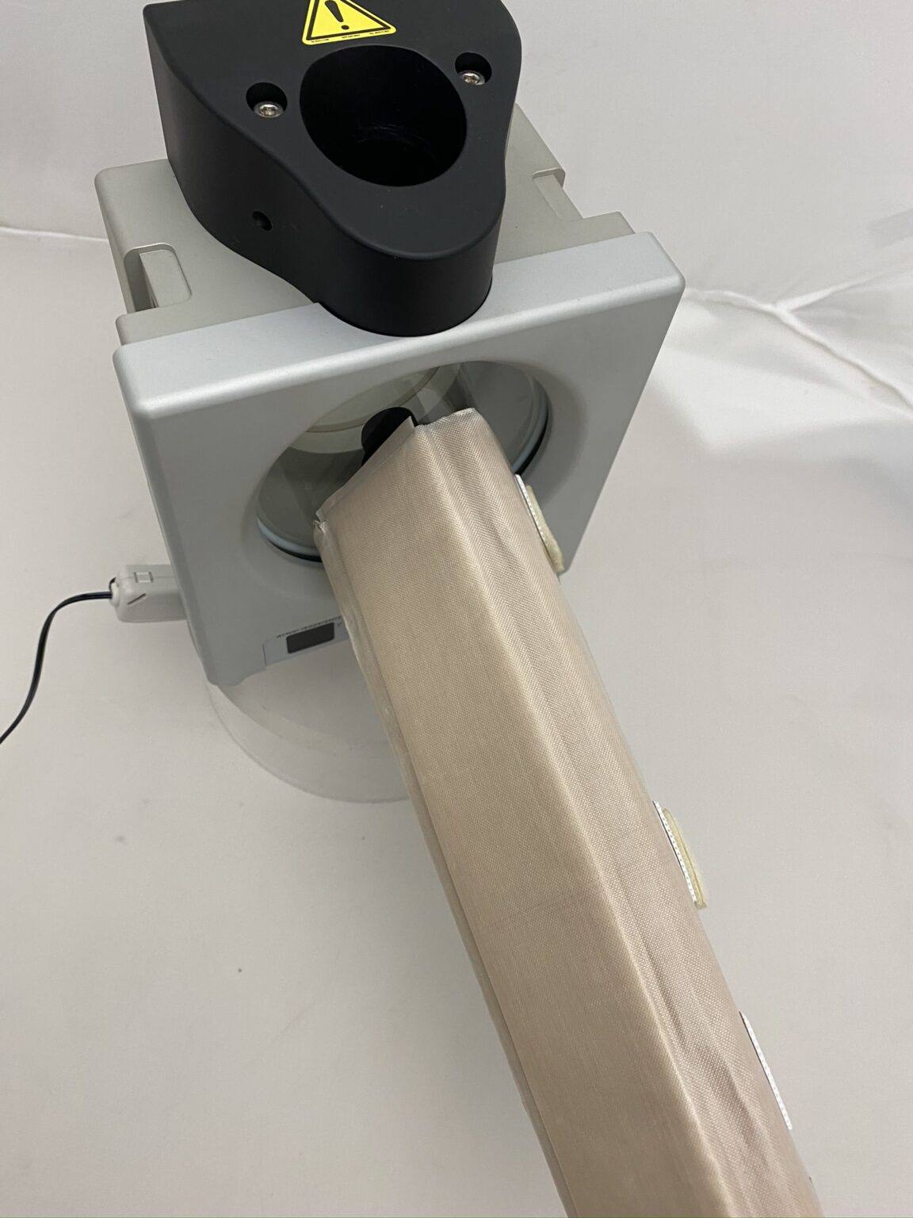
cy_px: 609
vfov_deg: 67.3
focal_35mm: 26
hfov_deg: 53.1
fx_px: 914
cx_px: 456
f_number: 1.8
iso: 100
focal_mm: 4.25
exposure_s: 1/64
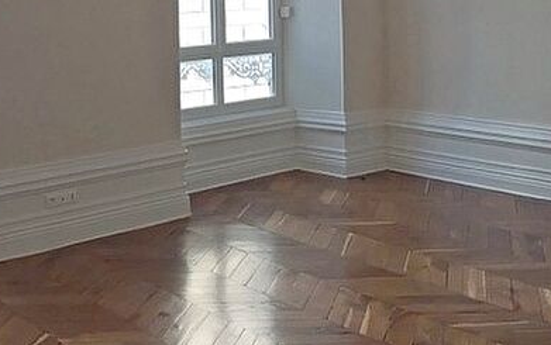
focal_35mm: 55
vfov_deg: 23.2
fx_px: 827
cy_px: 65
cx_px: 111
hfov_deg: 35.7
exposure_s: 1/120
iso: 40
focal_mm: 4.15
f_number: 2.2
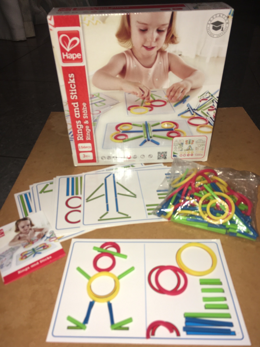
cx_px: 130
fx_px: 290
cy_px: 174
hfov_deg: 48.2
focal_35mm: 29
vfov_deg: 61.7
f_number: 2.2
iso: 25
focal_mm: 4.15
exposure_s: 1/33
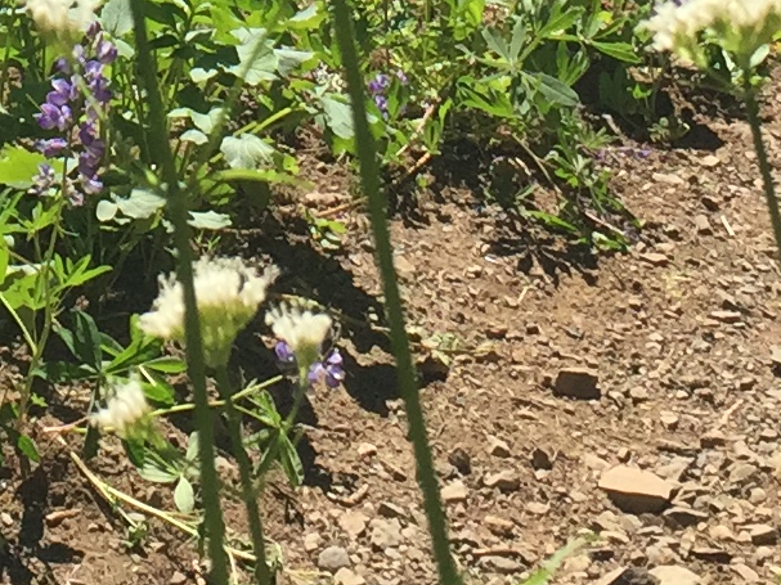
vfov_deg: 8.9
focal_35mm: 156
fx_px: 3519
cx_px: -26
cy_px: -652
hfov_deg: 12.5
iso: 32
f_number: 2.2
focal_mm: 4.15
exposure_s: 1/1582
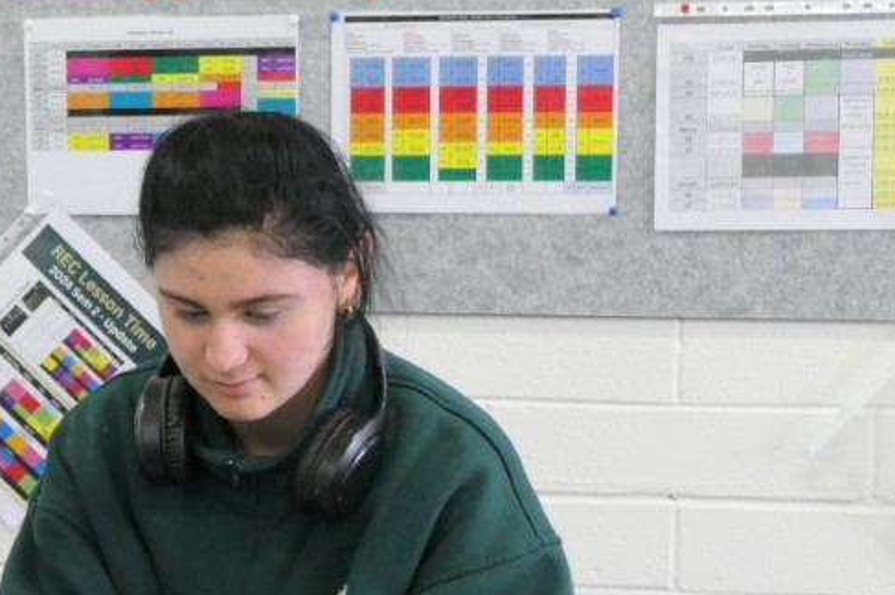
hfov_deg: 17.2
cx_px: -20
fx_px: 2882
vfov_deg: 11.7
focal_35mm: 116
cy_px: 512
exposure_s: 1/80
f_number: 3.6
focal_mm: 18.1
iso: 1600
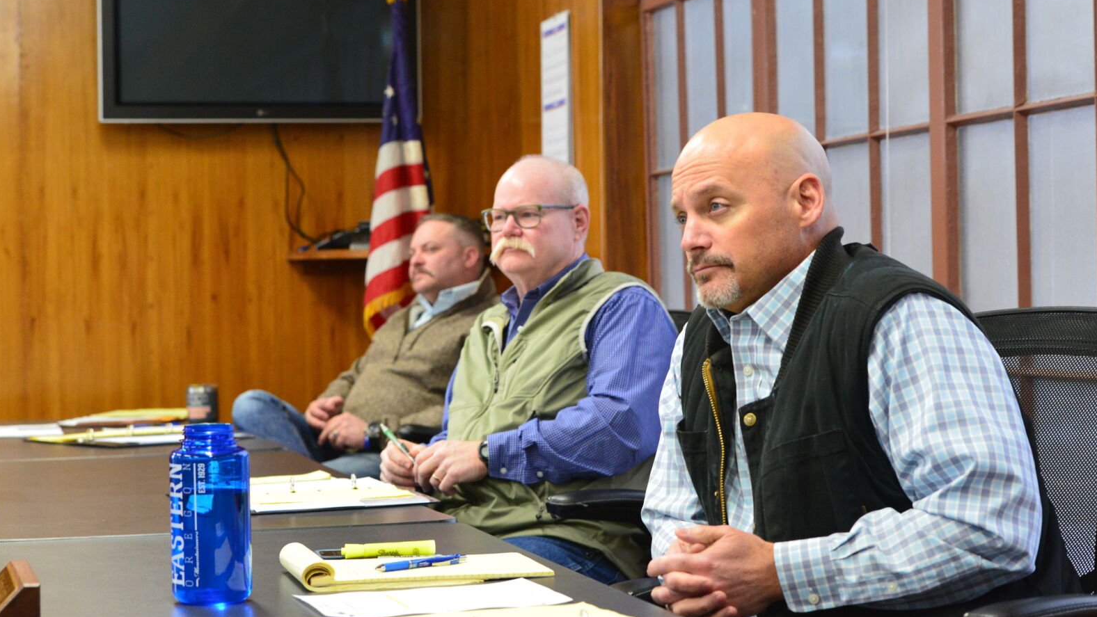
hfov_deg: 25.9
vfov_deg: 14.7
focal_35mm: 82
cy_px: 265
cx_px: 577
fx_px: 2386
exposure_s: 1/60
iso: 4000
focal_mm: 70
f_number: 5.6
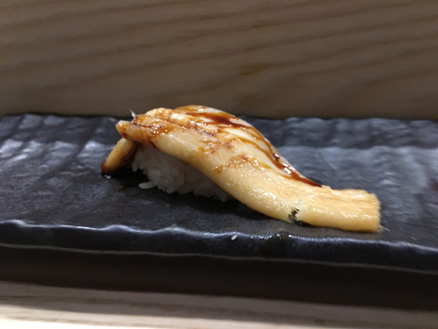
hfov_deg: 61.7
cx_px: 219
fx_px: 367
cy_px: 164
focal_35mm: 29
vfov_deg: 48.2
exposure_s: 1/15
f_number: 2.2
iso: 200
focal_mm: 4.15
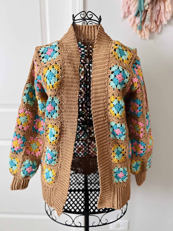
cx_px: 86
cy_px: 116
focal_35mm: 26
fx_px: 173
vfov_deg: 67.3
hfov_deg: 53.1
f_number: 1.5
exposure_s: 1/53
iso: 500
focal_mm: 5.7
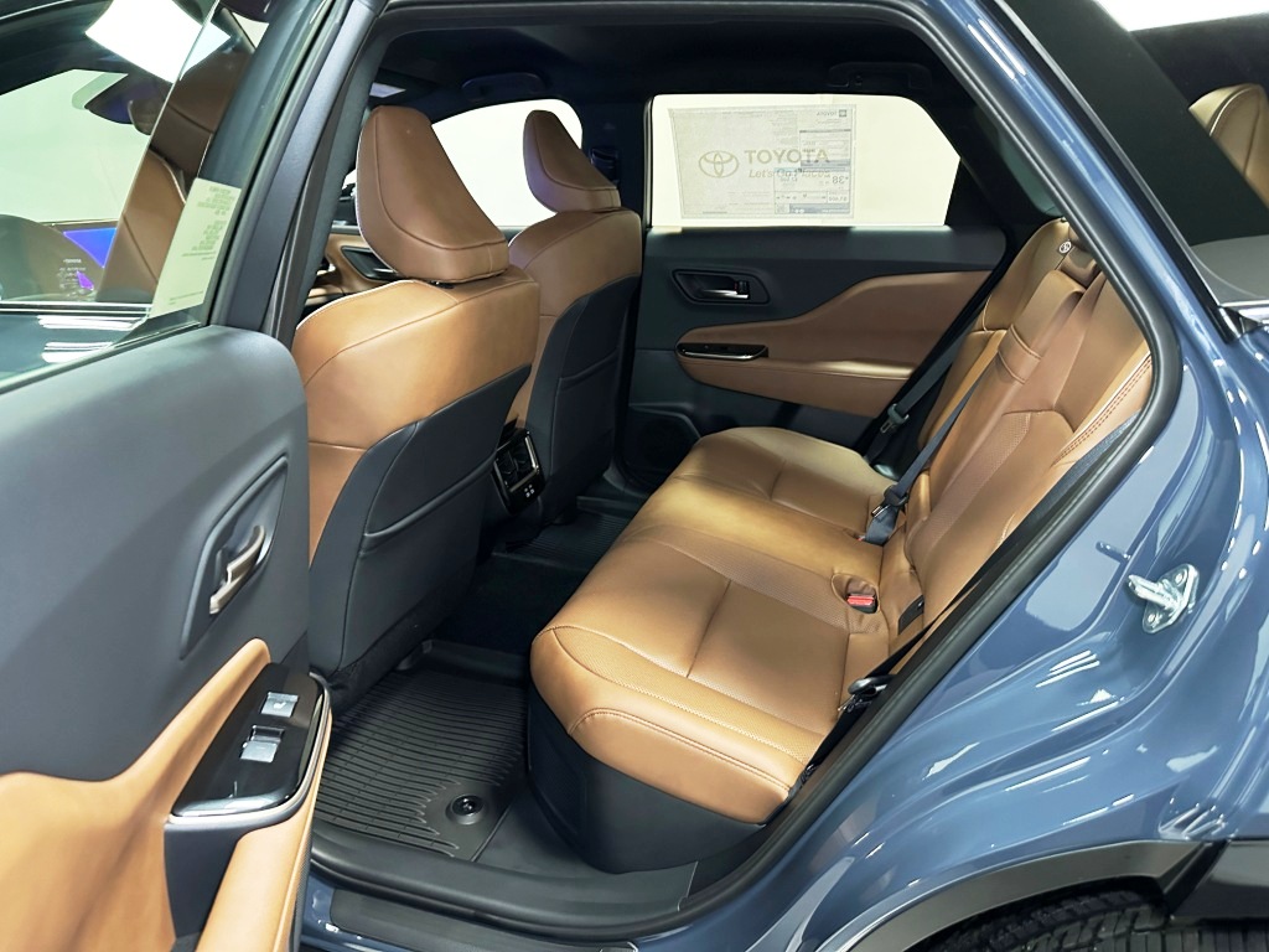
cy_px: 476
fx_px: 880
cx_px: 634
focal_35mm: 24
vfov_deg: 56.8
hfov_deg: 71.6
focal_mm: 6.86
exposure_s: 1/30
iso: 800
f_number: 1.78
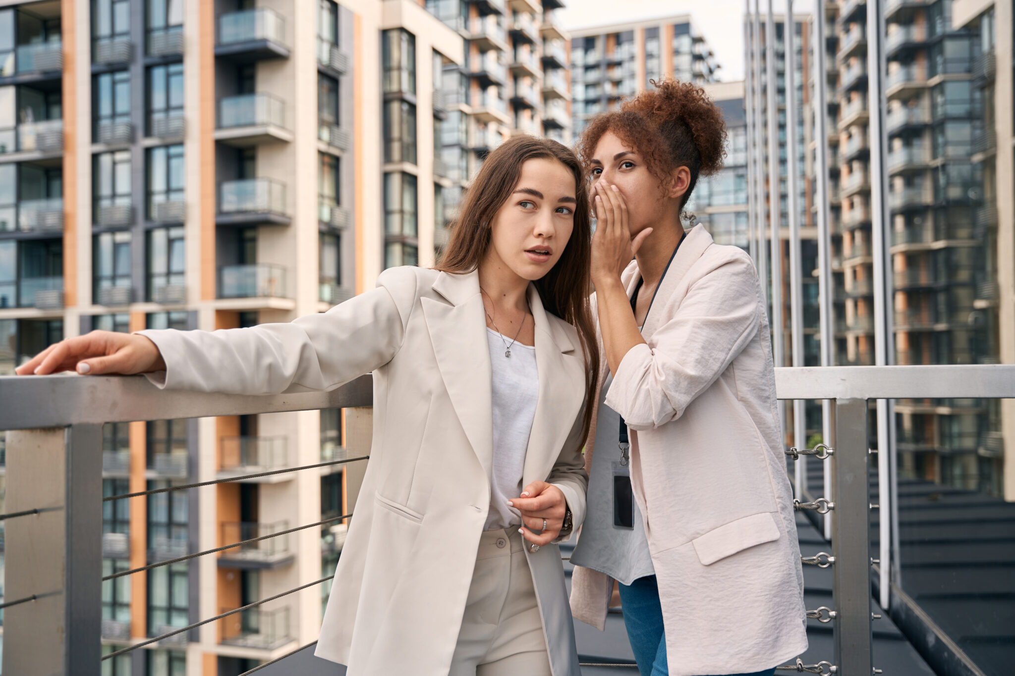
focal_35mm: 36
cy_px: 338
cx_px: 508
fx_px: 1015
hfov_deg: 53.1
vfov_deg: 36.9
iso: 100
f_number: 3.2
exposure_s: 1/400
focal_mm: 36
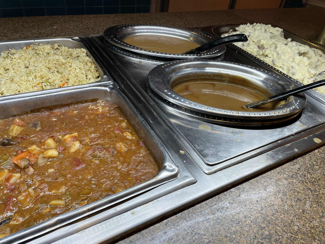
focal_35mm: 26
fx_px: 244
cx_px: 162
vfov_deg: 53.1
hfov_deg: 67.3
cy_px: 122
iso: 80
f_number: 1.6
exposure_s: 1/120
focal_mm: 4.2
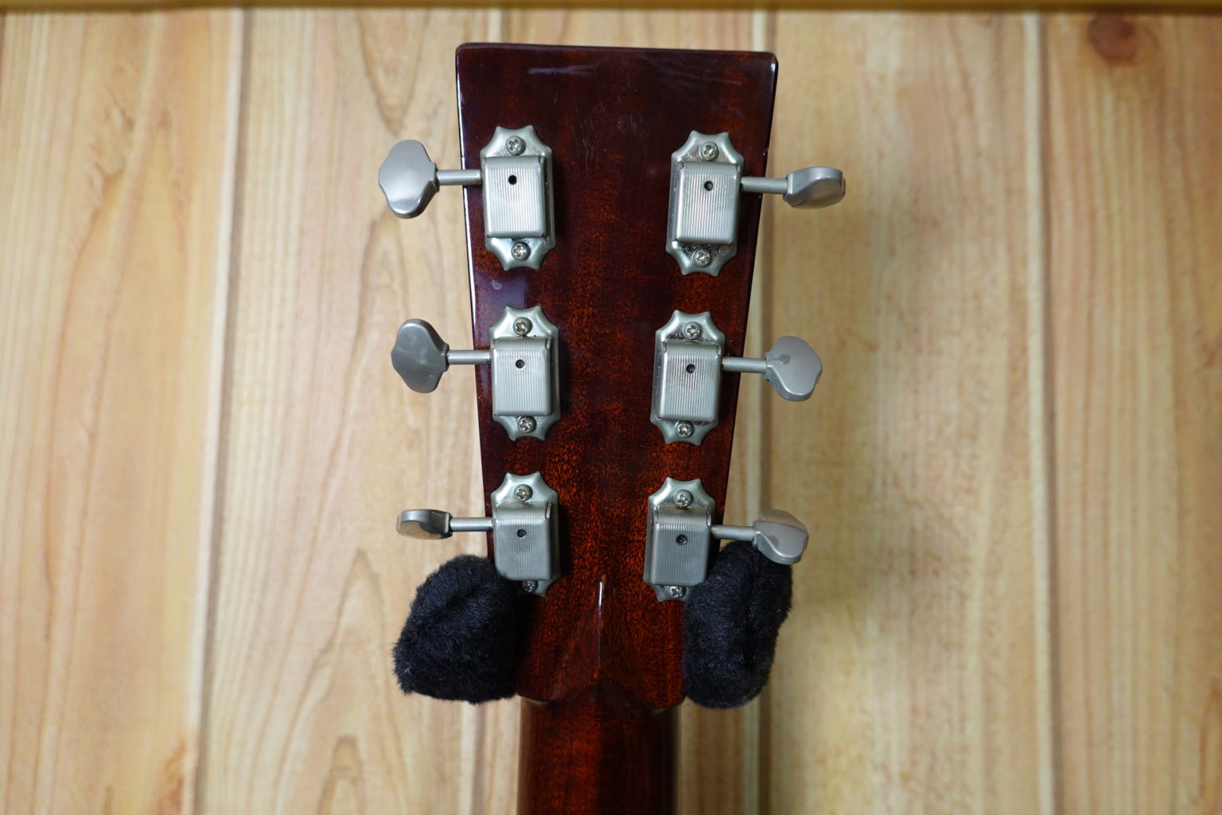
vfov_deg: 53.1
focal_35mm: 24
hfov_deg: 73.7
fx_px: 815
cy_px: 408
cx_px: 611
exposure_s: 1/40
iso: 500
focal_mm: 9
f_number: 2.8
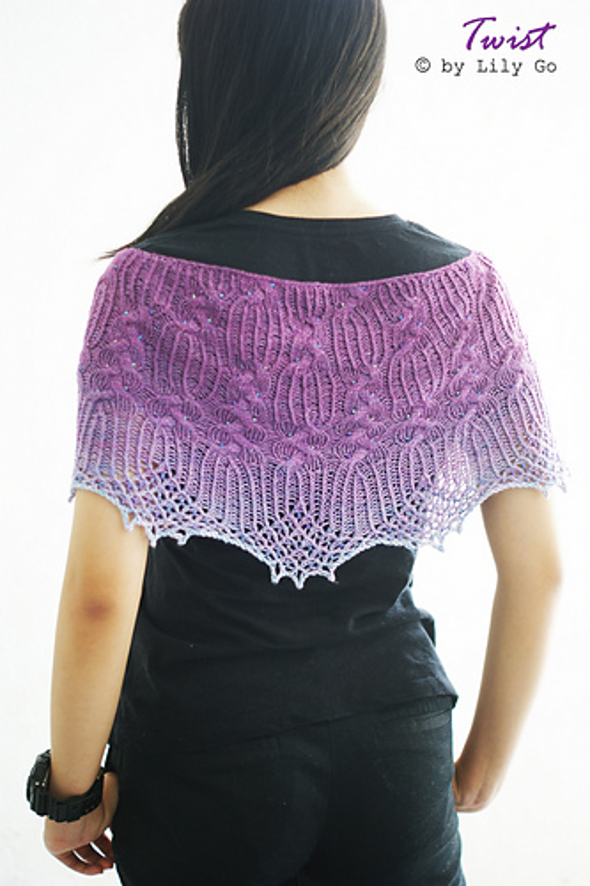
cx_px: 295
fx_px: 1845
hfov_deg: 18.2
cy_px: 443
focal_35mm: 75
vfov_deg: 27.0
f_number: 2
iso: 125
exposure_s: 1/80
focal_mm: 50
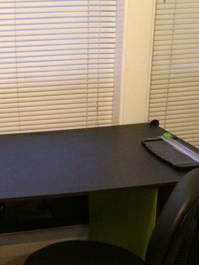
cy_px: 233
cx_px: 46
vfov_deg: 29.6
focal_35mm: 63
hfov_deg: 23.0
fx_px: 483
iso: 500
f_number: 2.2
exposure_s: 1/15
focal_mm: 4.15
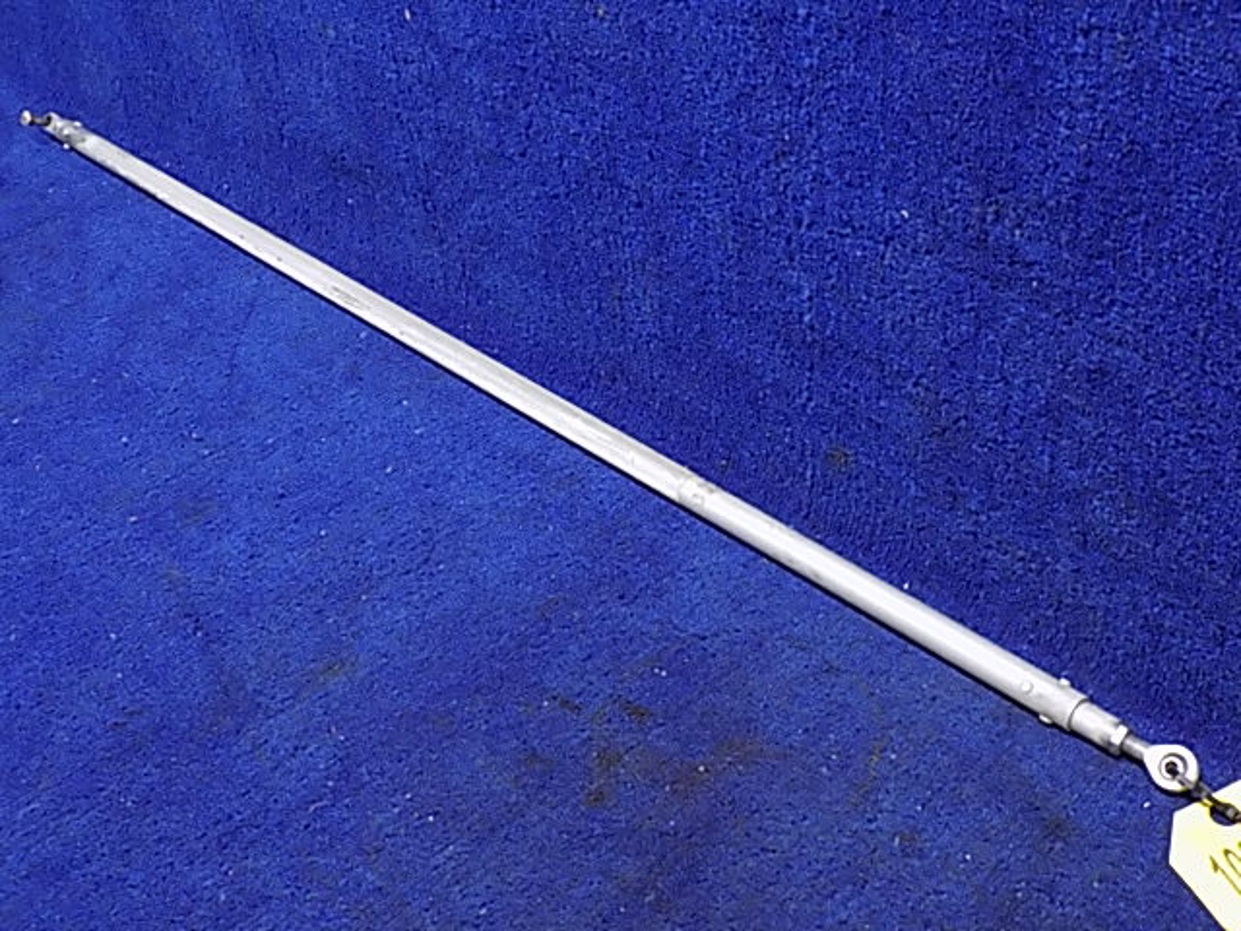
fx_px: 1649
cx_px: 620
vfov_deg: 31.5
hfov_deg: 41.2
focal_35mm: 46
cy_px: 466
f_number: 3.7
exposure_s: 1/13
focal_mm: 8.1
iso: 400
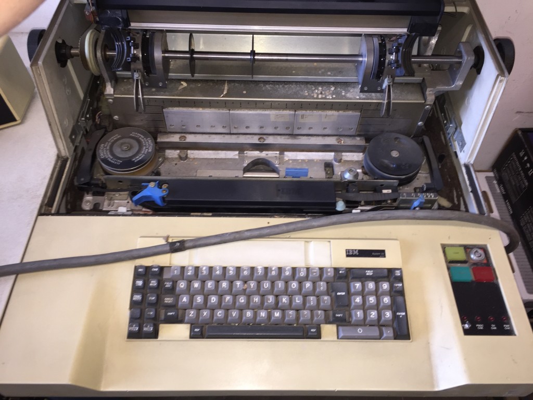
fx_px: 447
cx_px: 266
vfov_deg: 48.2
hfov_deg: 61.7
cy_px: 200
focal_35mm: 29
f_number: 2.2
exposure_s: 1/30
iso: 50
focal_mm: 4.15
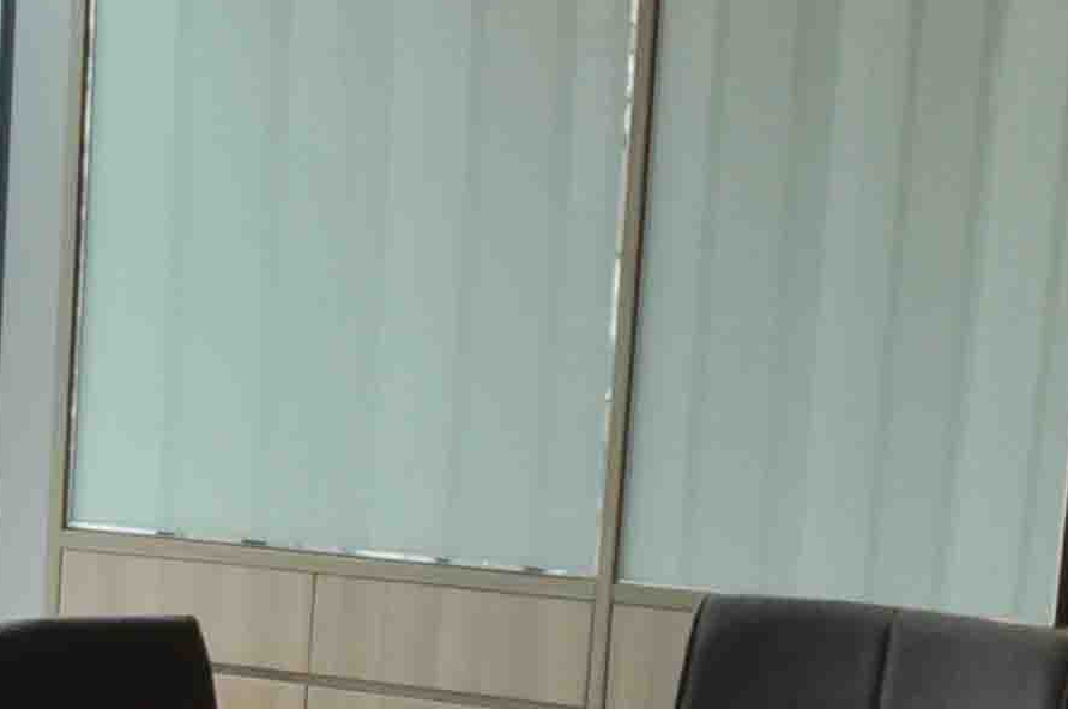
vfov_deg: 10.3
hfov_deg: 13.6
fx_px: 3852
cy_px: 929
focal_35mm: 130
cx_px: -1015
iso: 320
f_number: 7.1
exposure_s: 1/125
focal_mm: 18
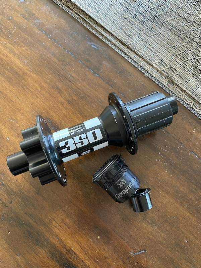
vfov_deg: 67.3
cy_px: 134
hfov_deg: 53.1
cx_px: 100
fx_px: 201
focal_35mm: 26
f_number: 1.8
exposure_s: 1/60
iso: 400
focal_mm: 4.25
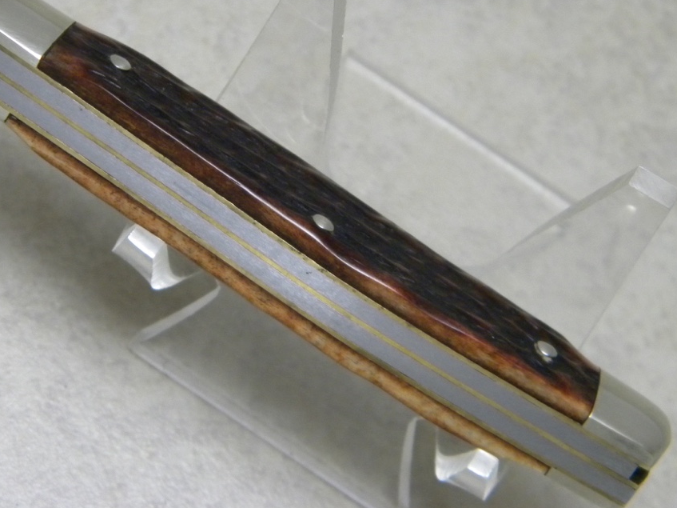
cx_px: 299
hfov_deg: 15.9
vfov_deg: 11.9
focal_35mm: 124
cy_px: 237
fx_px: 2425
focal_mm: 19
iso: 400
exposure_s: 1/25
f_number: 4.7
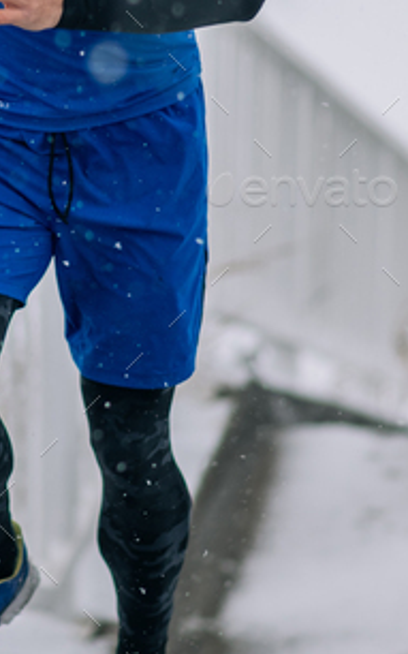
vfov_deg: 8.4
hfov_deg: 5.2
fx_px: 4470
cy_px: 176
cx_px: -26
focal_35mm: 251
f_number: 1.8
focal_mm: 85
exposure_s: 1/1250
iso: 160
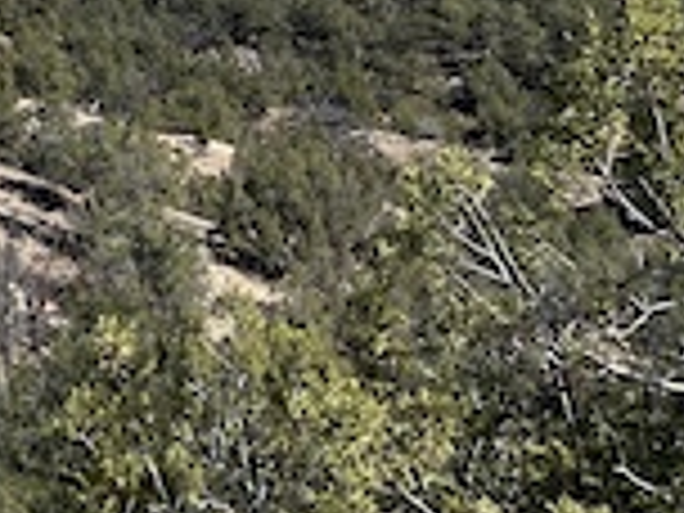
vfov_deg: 10.2
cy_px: -428
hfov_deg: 12.1
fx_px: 2707
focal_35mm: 137
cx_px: -850
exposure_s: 1/4525
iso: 50
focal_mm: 5.1
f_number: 1.6
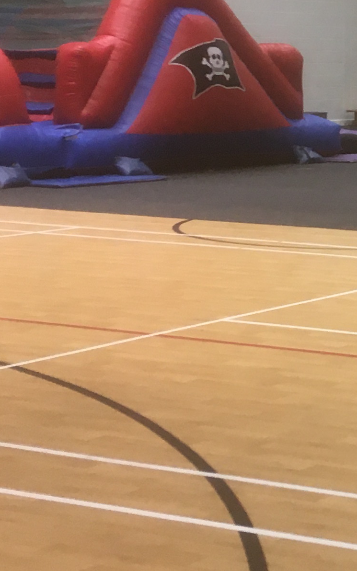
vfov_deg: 19.9
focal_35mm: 104
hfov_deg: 11.6
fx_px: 1619
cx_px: 665
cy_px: 167
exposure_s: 1/33
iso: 40
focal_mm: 4.15
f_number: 2.2
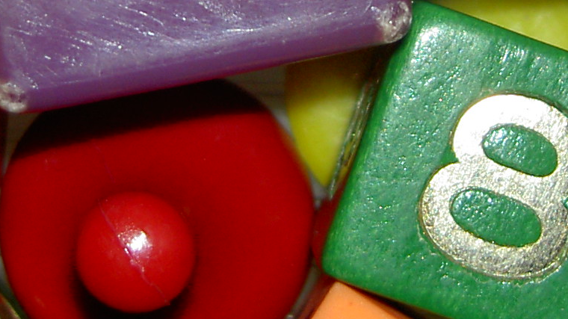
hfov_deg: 14.8
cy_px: -69
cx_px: 176
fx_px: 2183
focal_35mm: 145
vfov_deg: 8.3
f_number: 2.8
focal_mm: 8
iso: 100
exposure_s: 1/59.5
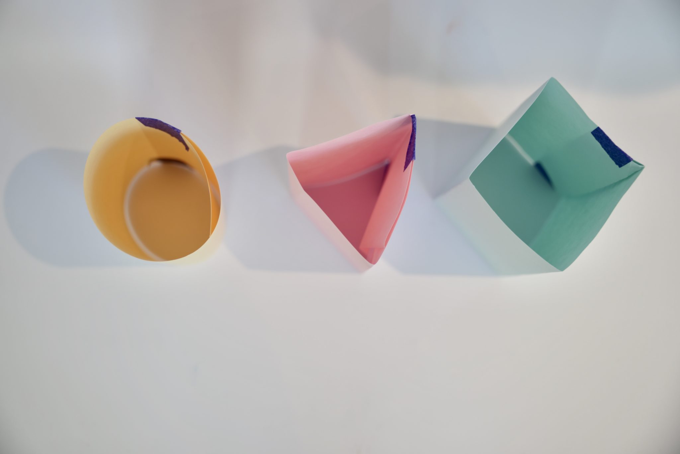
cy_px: 227
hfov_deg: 30.9
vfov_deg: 20.9
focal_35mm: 65
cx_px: 340
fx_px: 1228
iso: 100
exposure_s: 1/20
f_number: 4.8
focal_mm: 65
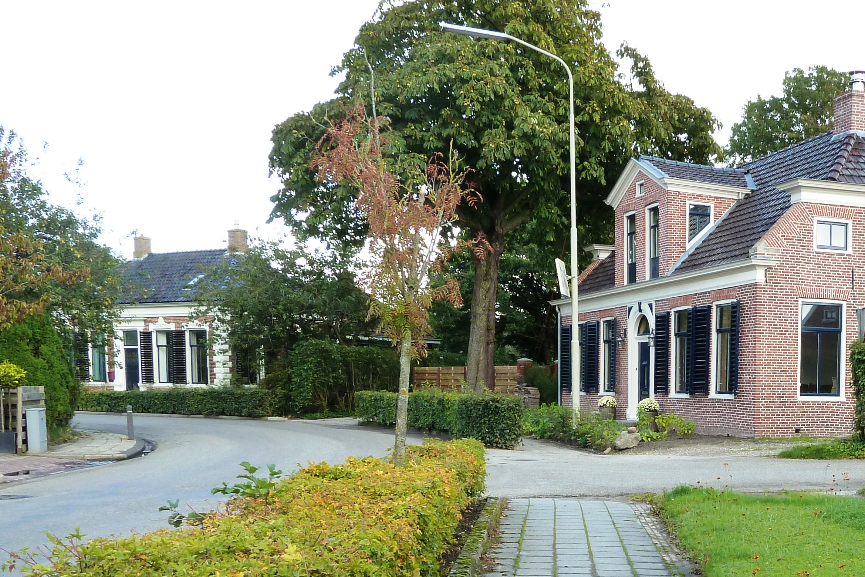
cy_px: 330
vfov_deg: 47.8
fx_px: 649
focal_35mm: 27
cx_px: 445
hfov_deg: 67.4
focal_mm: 4.1
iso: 125
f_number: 4
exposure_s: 1/100
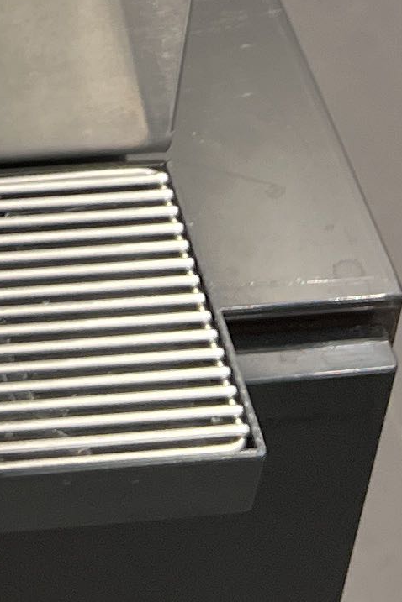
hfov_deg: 8.7
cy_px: -493
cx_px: -299
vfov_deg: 12.3
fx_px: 2546
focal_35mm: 152
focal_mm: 5.7
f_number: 1.5
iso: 100
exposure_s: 1/50
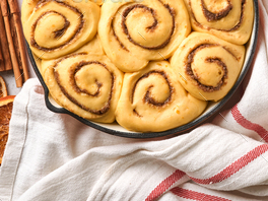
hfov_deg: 10.2
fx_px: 1494
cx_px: 249
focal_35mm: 193
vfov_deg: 7.7
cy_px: 42
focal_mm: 60
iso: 160
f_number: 8
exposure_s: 1/160
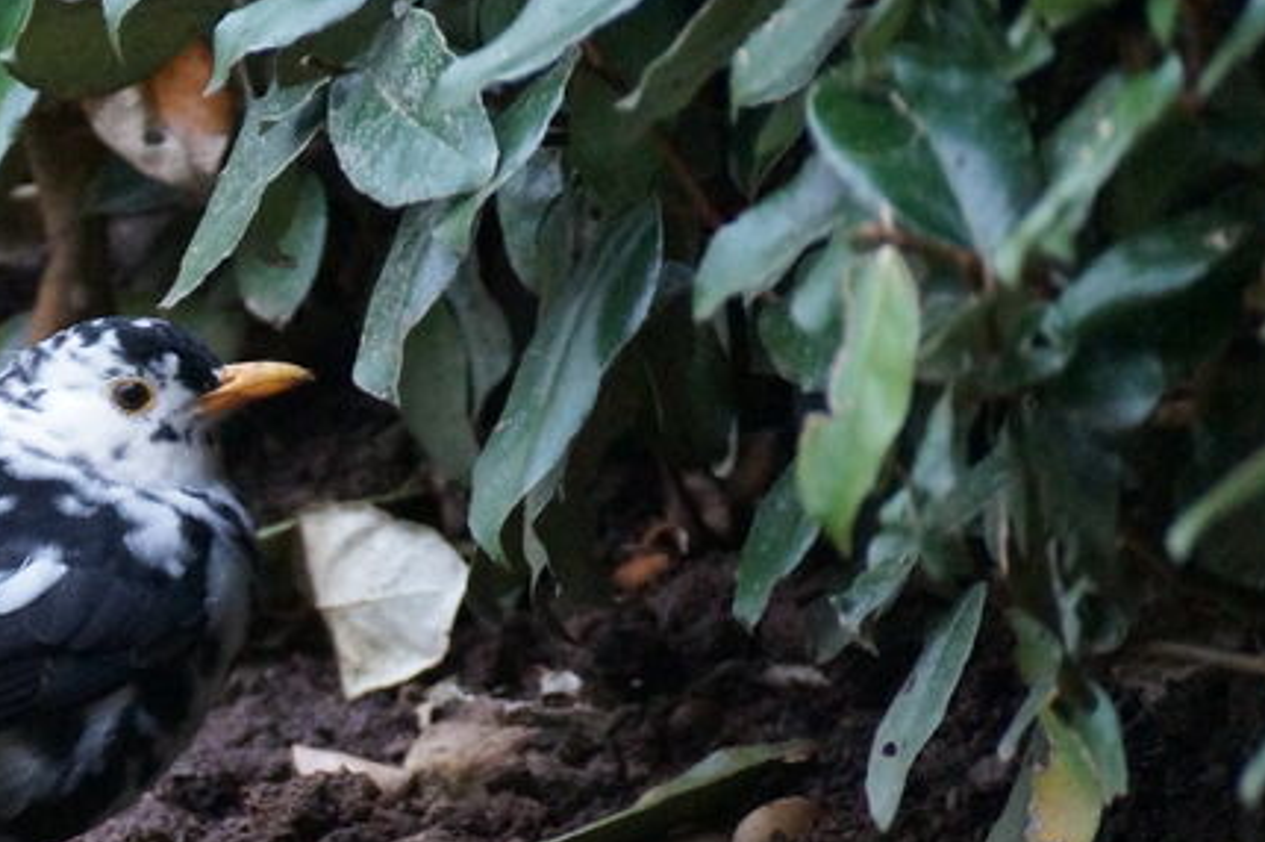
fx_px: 36340
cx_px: 26
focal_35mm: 1035
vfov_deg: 1.3
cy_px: 552
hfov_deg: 2.0
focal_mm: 300
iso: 3200
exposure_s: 1/320
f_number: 5.6
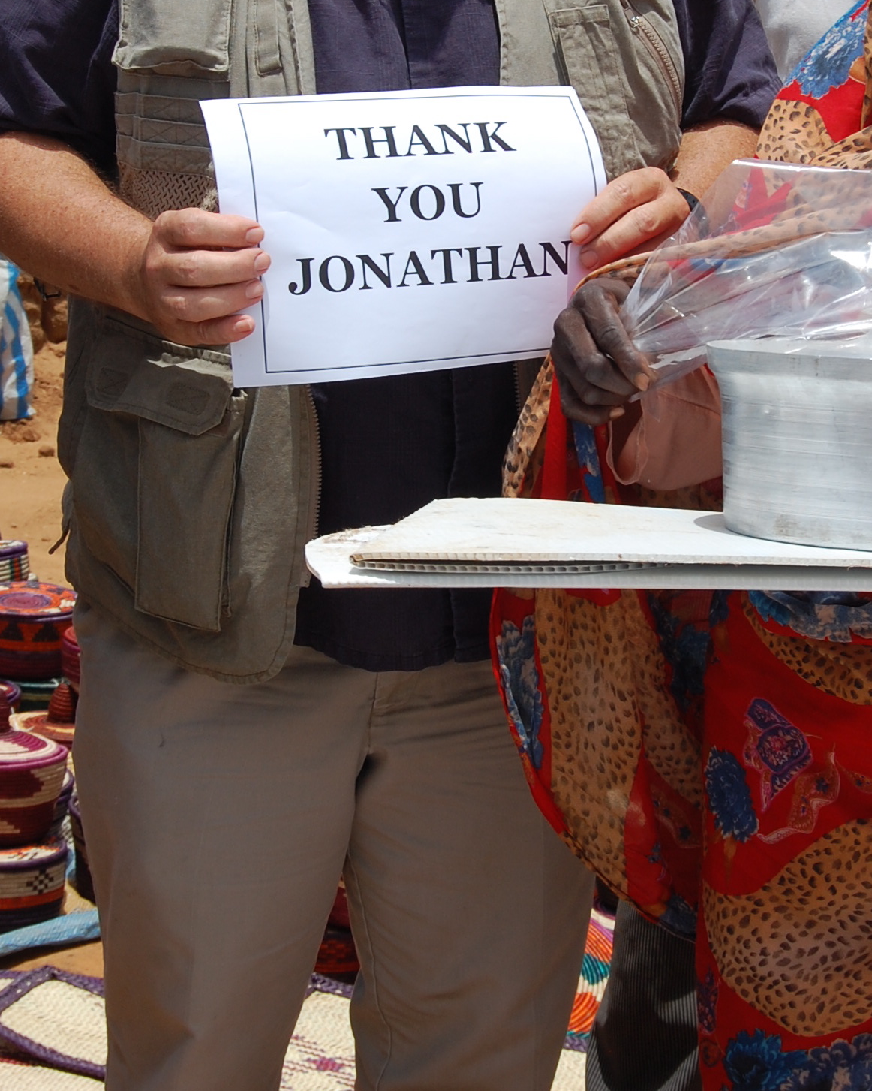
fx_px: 3194
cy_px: 295
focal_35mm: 99
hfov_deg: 15.5
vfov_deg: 19.3
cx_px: 570
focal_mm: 34
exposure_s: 1/400
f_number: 10
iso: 200
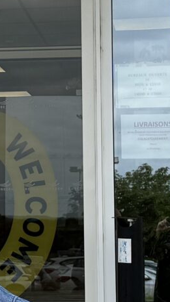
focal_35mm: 144
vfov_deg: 14.9
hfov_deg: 8.3
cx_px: -55
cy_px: 89
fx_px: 1156
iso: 80
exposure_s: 1/3802
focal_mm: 6.76
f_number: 1.78
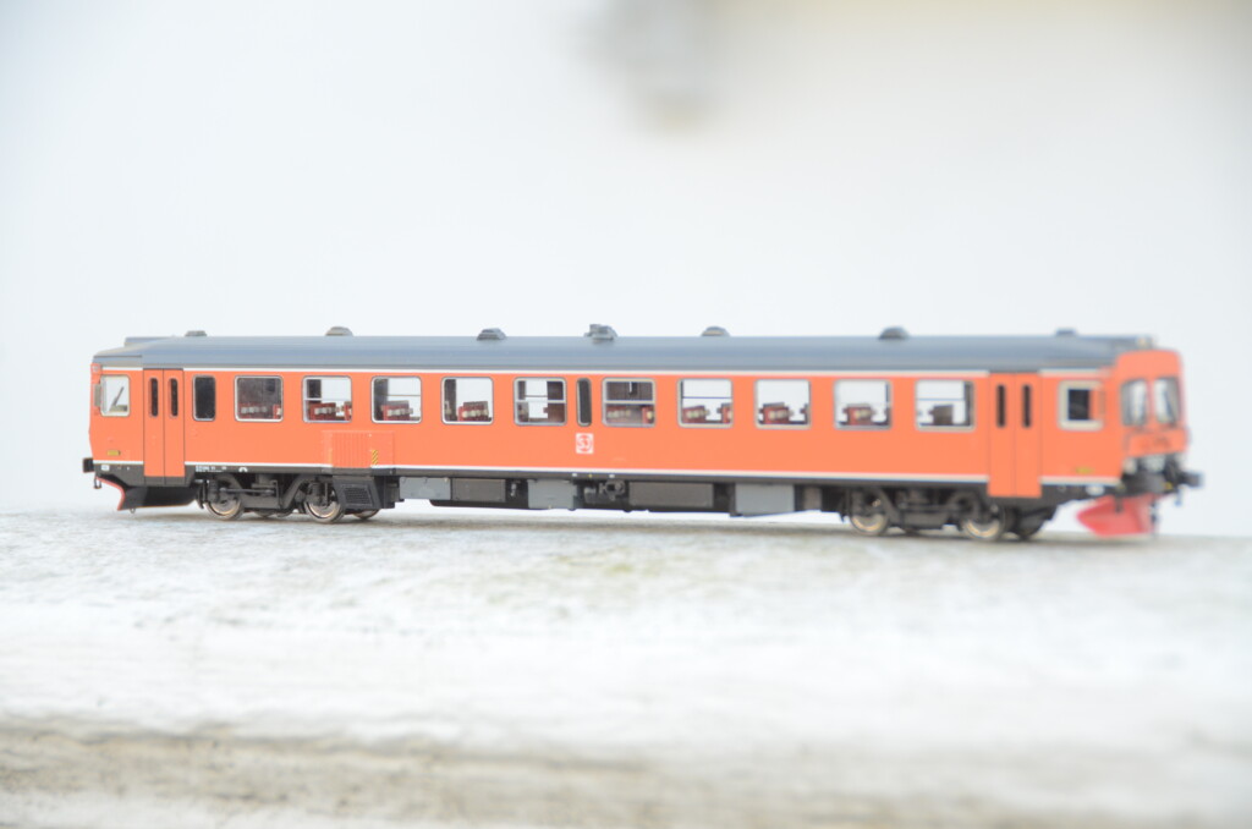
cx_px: 626
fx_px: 4685
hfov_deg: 15.2
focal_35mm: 135
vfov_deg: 10.1
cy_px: 414
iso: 800
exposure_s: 1/250
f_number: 5.3
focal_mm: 90
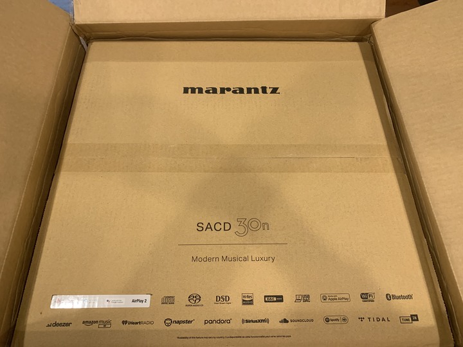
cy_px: 174
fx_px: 348
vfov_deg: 53.1
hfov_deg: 67.3
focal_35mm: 26
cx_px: 232
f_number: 1.8
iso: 160
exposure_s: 1/60
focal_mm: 4.25
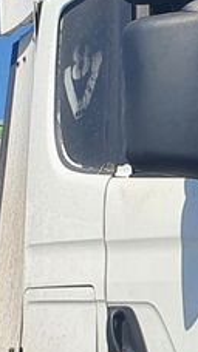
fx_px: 1393
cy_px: 377
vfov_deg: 14.1
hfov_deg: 7.9
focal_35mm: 149
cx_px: 345
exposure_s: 1/1944
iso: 50
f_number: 2.4
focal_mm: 4.3
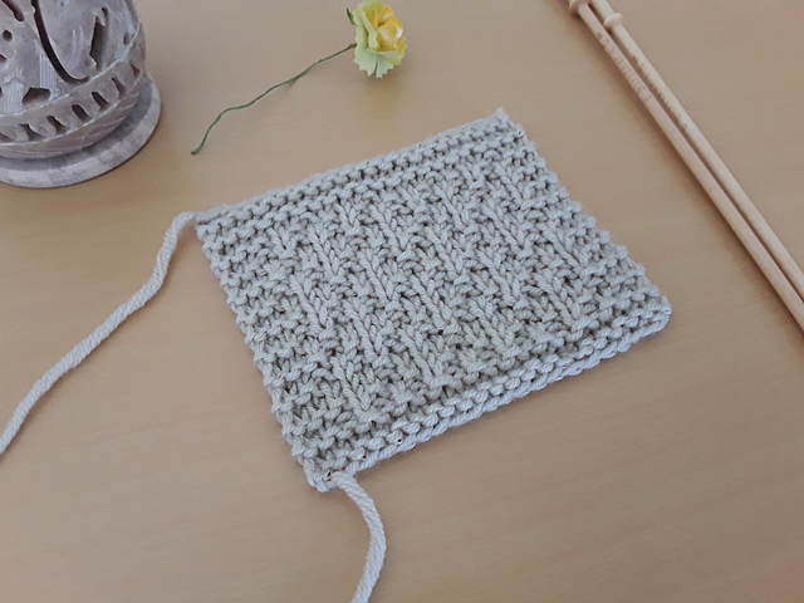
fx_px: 627
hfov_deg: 65.3
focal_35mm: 27
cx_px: 402
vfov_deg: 51.4
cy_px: 302
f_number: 1.9
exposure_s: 1/33
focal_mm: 2.91
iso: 160
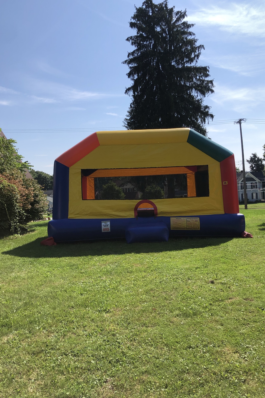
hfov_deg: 43.6
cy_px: 197
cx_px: 127
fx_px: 331
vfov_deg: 61.9
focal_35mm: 30
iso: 20
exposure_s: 1/2208
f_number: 1.8
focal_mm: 4
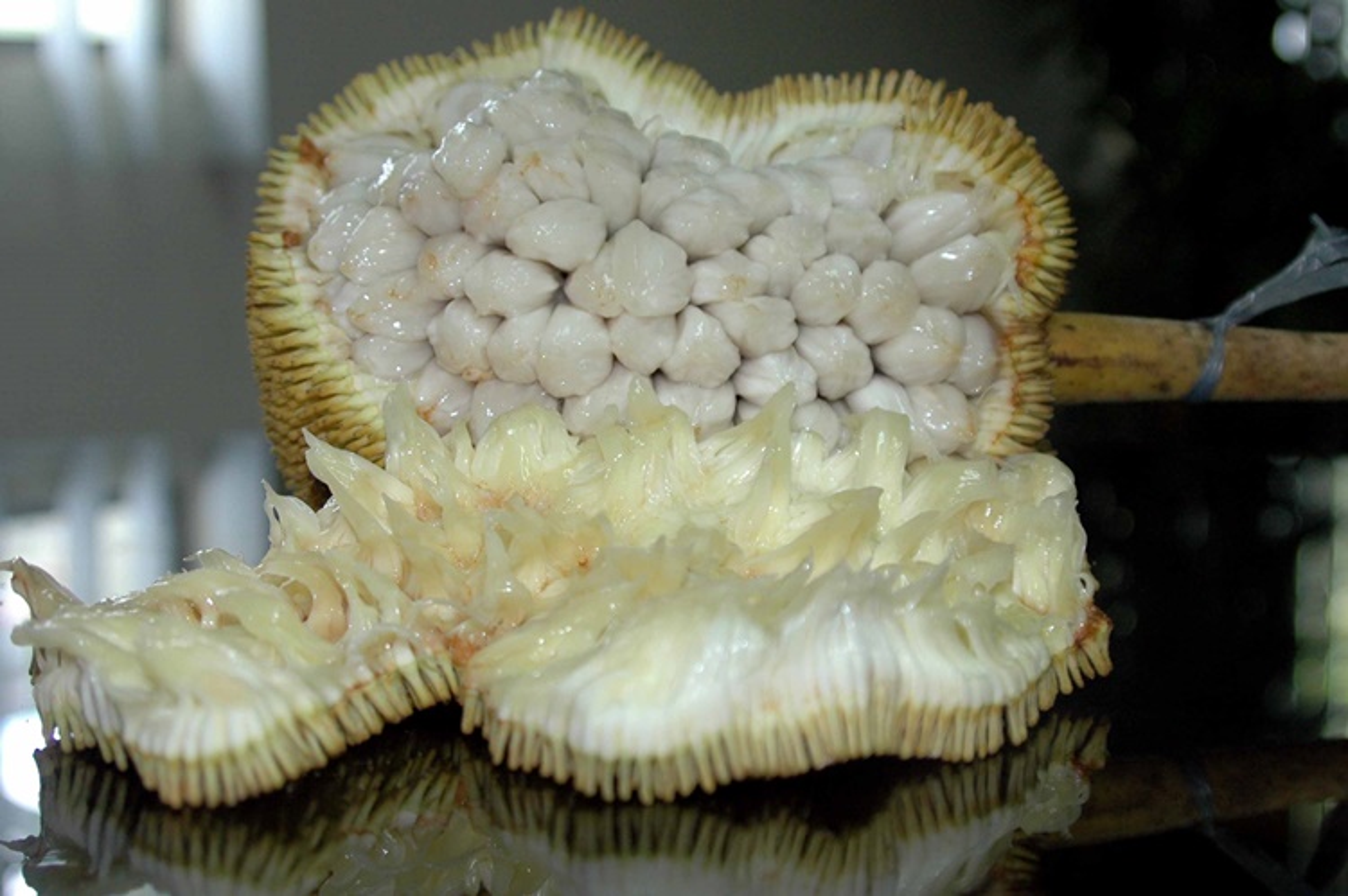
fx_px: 1572
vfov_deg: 31.9
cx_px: 674
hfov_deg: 46.4
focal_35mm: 42
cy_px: 448
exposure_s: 1/60
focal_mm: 28
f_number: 3.5
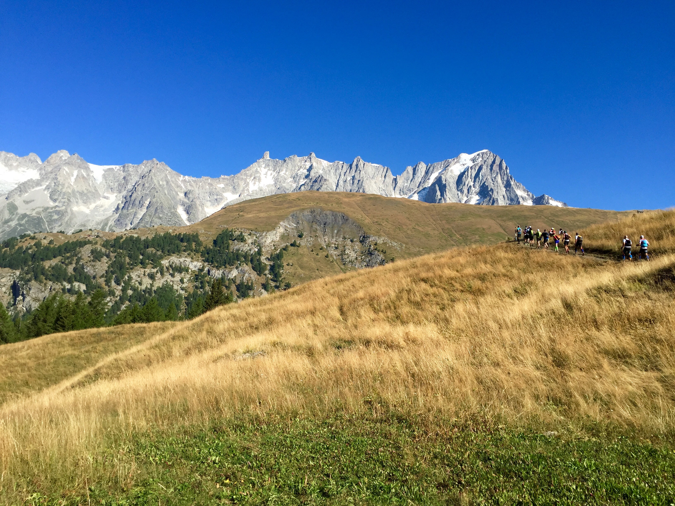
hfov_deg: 61.7
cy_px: 253
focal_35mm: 29
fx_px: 565
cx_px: 338
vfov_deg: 48.2
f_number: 2.2
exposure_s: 1/1721
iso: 32
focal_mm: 4.15
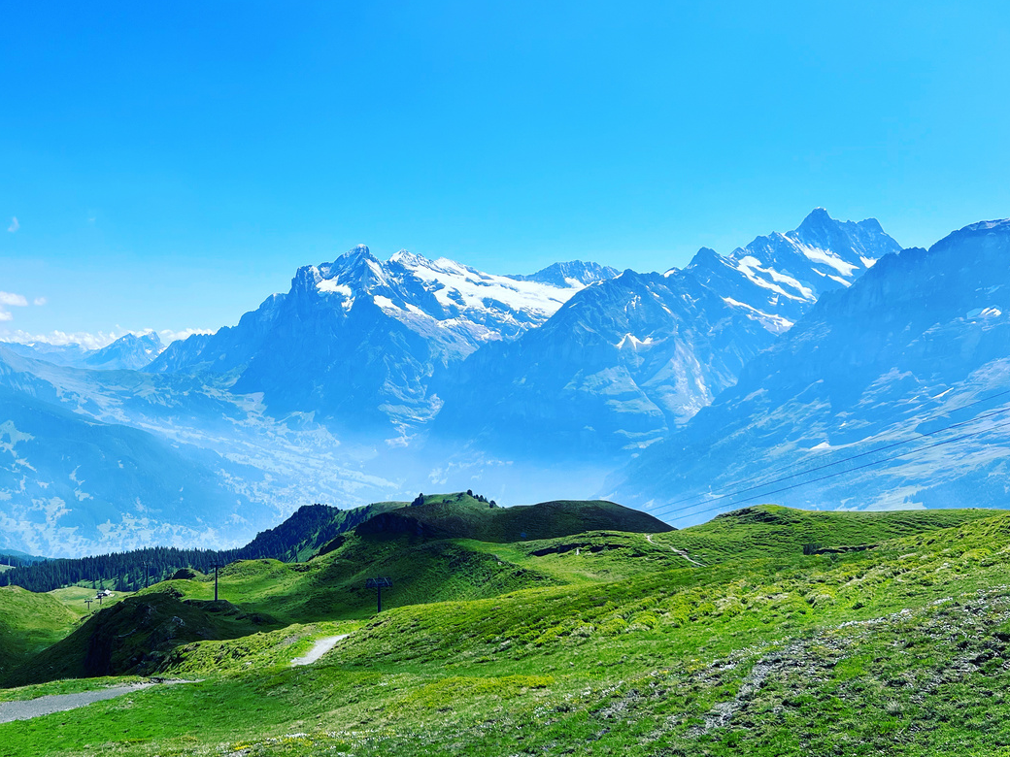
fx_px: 1050
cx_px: 354
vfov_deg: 39.7
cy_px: 364
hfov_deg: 50.6
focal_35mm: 36
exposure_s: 1/5319
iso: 50
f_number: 1.5
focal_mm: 5.7
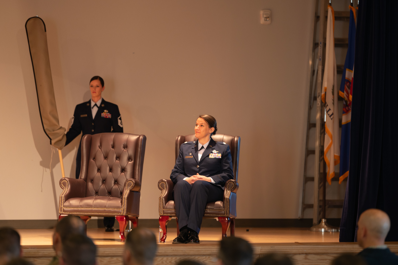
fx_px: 2210
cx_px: 199
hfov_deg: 10.3
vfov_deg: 6.9
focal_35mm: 200
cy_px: 132
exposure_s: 1/60
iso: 1000
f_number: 2.8
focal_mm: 200
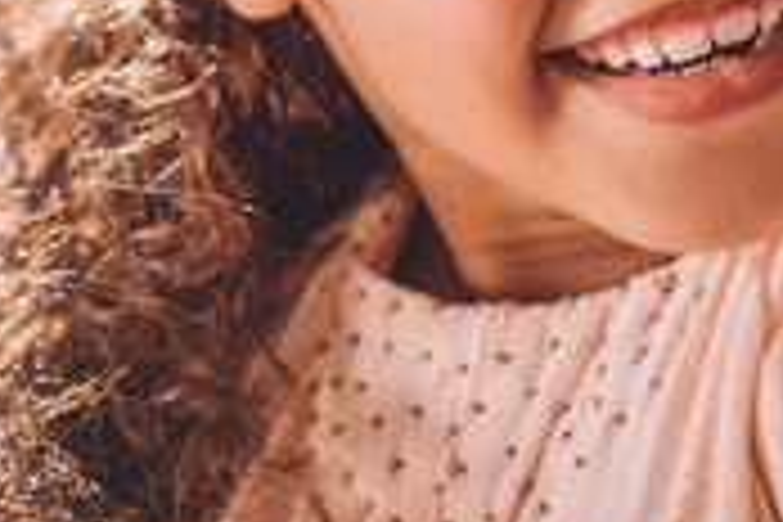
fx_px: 18704
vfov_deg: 1.6
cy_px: 137
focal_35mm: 860
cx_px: 448
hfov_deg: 2.4
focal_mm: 150
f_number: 2.8
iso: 100
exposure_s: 1/640
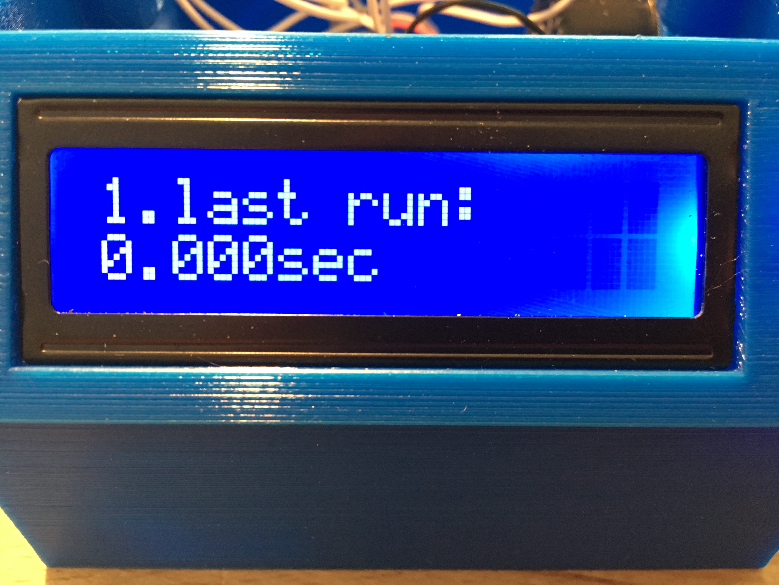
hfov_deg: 61.7
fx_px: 653
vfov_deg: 48.2
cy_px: 292
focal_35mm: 29
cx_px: 390
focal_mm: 4.15
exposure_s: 1/33
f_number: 2.2
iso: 200
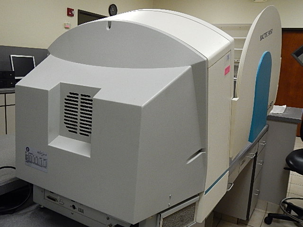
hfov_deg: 55.4
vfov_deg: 42.9
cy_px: 114
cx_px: 152
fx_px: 289
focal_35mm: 33
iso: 400
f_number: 3.9
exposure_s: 1/20
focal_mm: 5.9
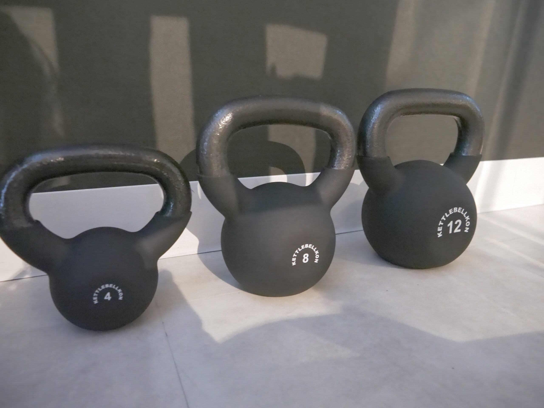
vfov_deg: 56.8
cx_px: 272
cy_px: 204
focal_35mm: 24
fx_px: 377
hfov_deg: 71.6
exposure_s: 1/15
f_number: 3.5
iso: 10000
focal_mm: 12
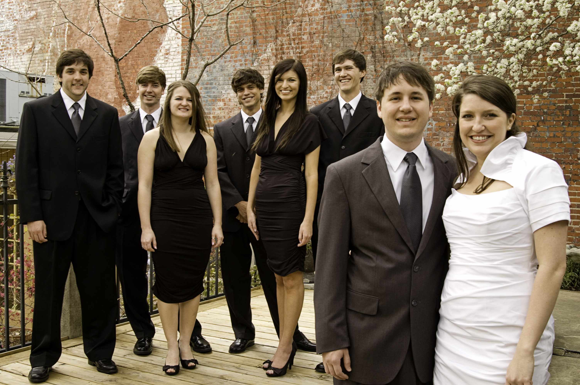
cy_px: 192
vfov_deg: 26.4
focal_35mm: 51
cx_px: 290
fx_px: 821
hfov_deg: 38.9
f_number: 10
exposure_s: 1/40
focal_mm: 34
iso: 200
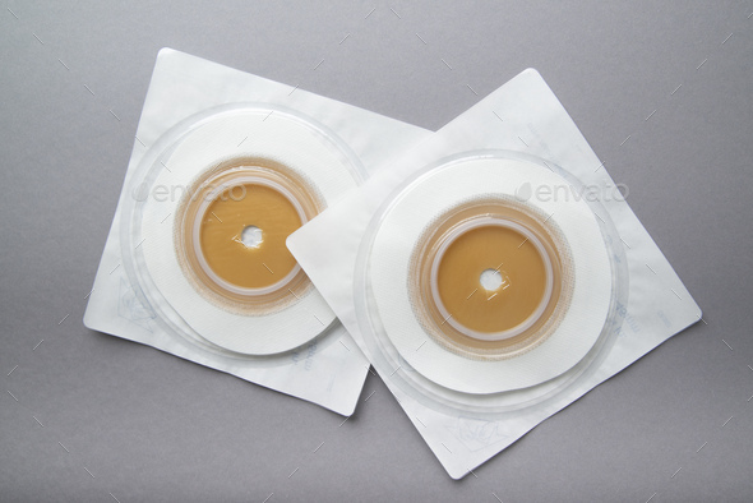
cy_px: 252
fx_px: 711
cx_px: 376
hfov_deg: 55.8
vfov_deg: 38.9
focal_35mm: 34
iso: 100
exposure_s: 1/160
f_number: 8
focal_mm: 34
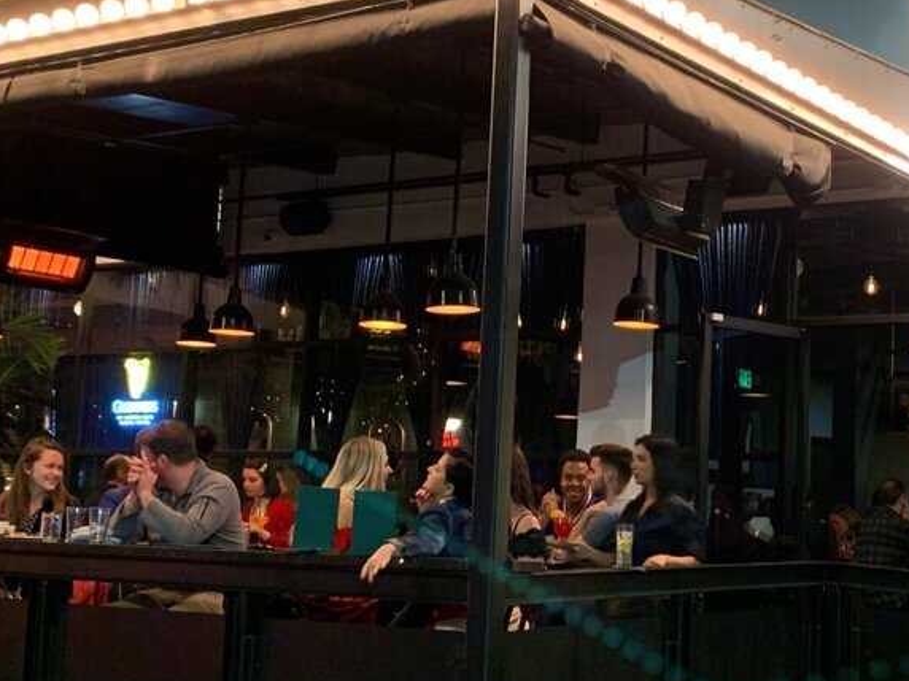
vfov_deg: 23.6
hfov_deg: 30.9
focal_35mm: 62
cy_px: 316
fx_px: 1628
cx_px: 636
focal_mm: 4.25
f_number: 1.8
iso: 500
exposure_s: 1/30
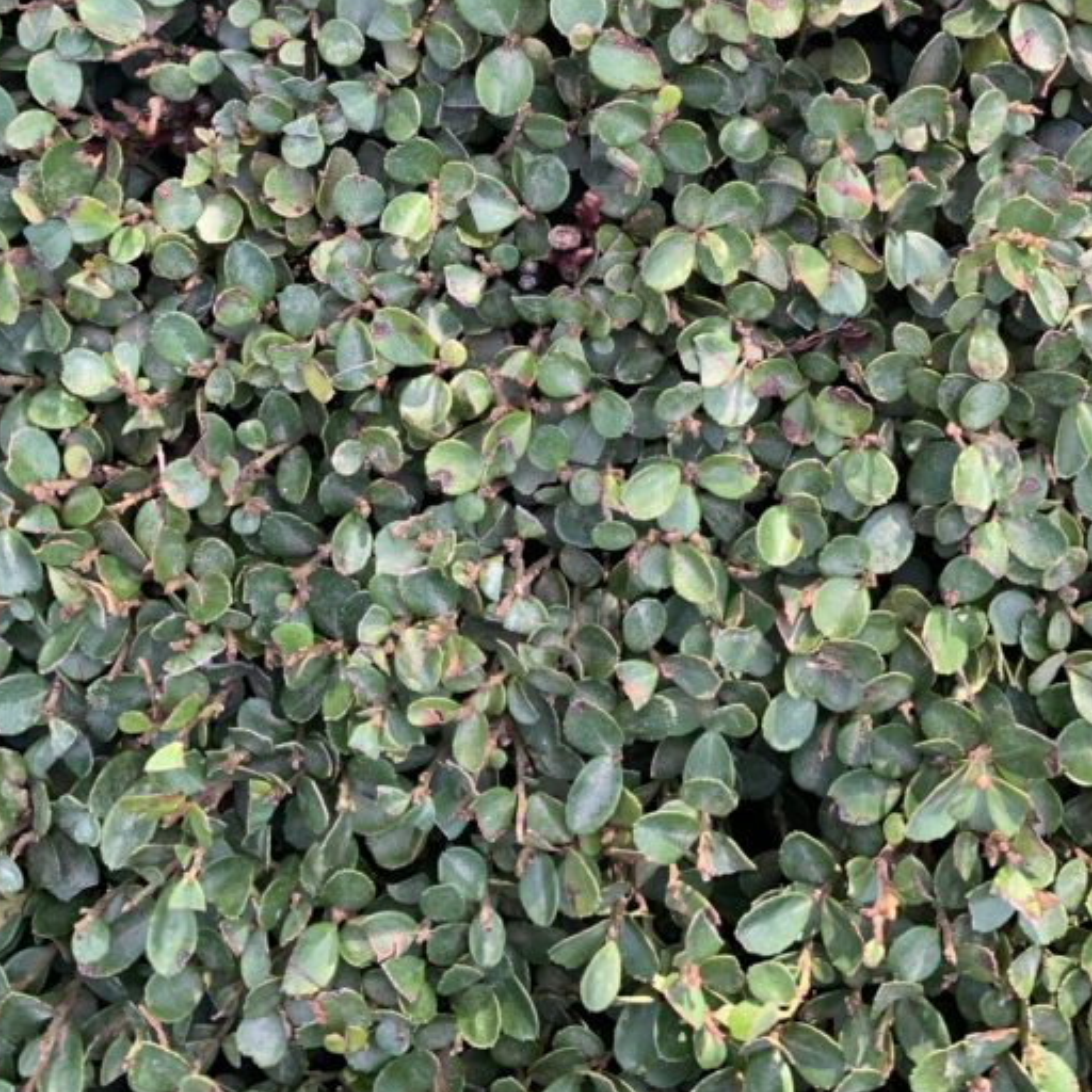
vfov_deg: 34.4
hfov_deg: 36.8
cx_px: 582
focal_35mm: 46
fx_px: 1642
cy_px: 79
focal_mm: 4.25
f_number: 1.8
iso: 40
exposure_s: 1/121
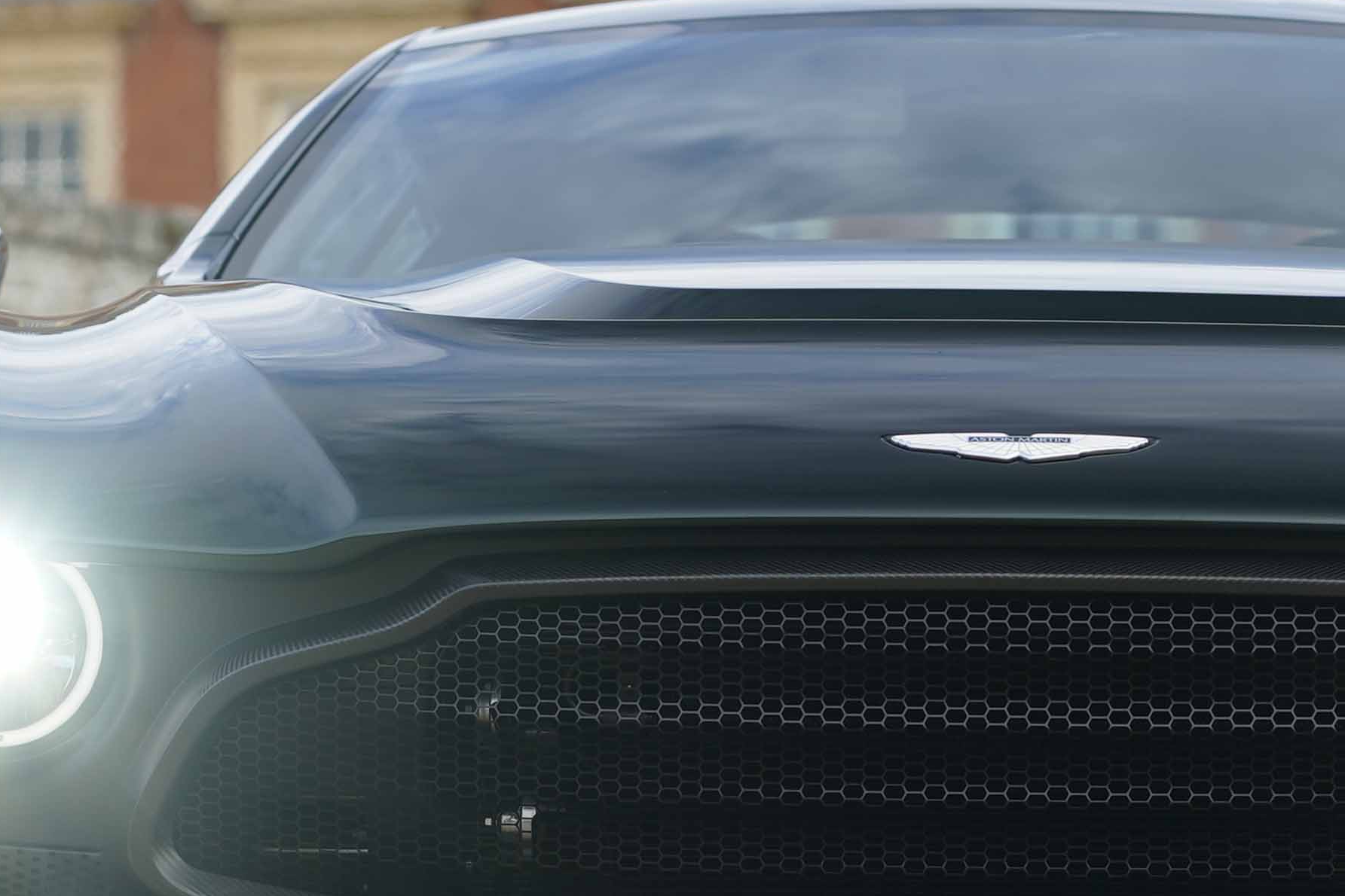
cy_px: 139
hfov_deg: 7.4
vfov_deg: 4.9
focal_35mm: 279
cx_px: 1001
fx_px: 10423
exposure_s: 1/80
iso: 100
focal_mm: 83
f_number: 4
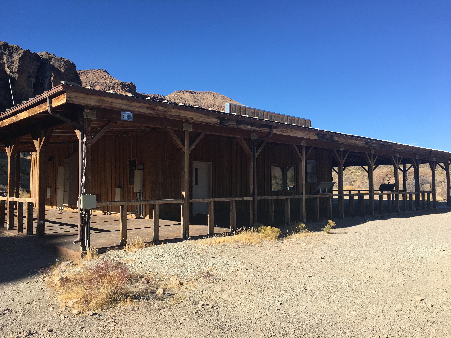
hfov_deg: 61.7
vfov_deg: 48.2
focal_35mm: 29
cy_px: 169
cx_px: 226
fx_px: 378
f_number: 2.2
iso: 25
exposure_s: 1/1183
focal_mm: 4.15
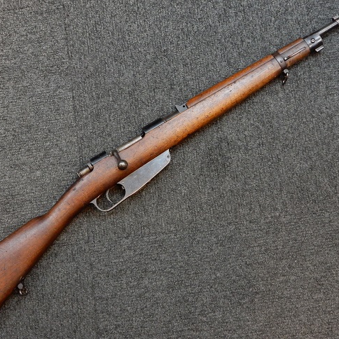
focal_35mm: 51
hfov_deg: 33.4
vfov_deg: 33.4
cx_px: 154
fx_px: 565
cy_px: 170
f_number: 4.2
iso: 450
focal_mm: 7.6
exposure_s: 1/8
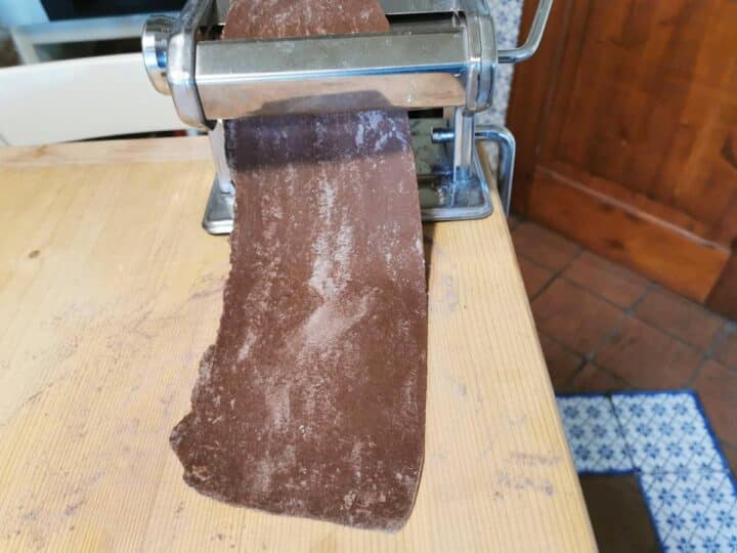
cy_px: 276
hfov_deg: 65.3
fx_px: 575
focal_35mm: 27
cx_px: 368
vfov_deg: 51.4
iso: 250
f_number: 1.6
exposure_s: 1/50
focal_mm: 5.56
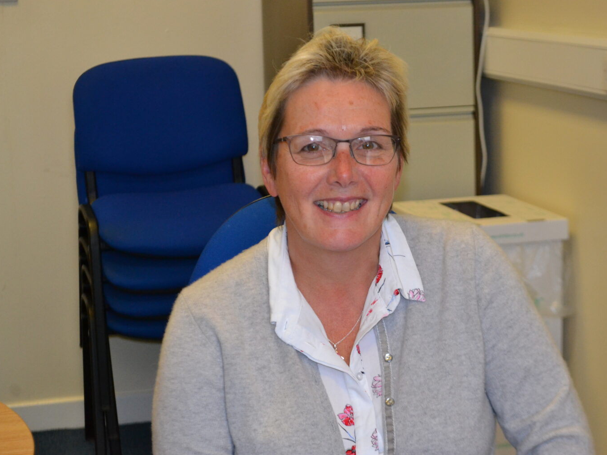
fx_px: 1490
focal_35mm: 85
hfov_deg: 23.0
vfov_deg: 17.4
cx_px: 341
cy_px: 227
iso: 2000
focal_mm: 52
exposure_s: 1/60
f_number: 5.6
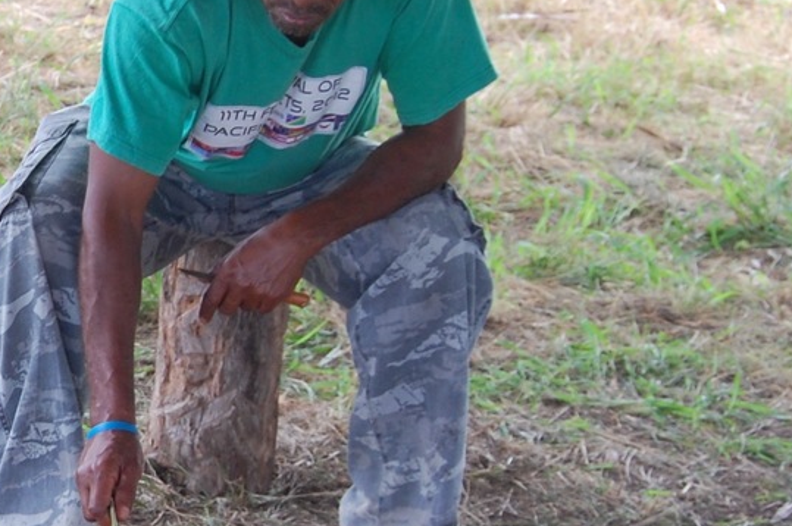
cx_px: -163
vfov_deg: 10.2
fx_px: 2944
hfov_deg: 14.8
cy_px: 307
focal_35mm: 134
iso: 400
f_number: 4.5
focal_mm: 32
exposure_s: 1/60
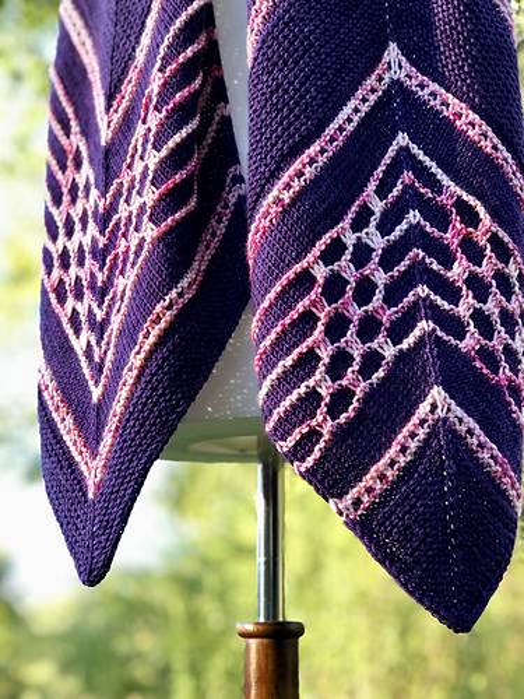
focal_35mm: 57
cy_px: 350
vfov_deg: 33.8
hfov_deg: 25.7
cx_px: 262
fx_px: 1150
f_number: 2.8
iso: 25
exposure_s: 1/30
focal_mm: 6.6
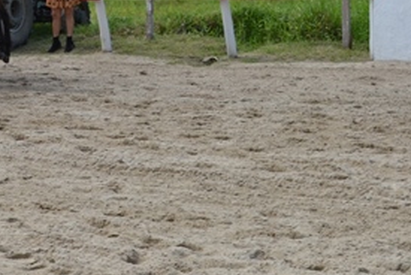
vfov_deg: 9.0
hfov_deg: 13.0
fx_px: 1742
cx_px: -106
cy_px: 80
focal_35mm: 152
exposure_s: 1/500
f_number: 11
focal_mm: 35
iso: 400
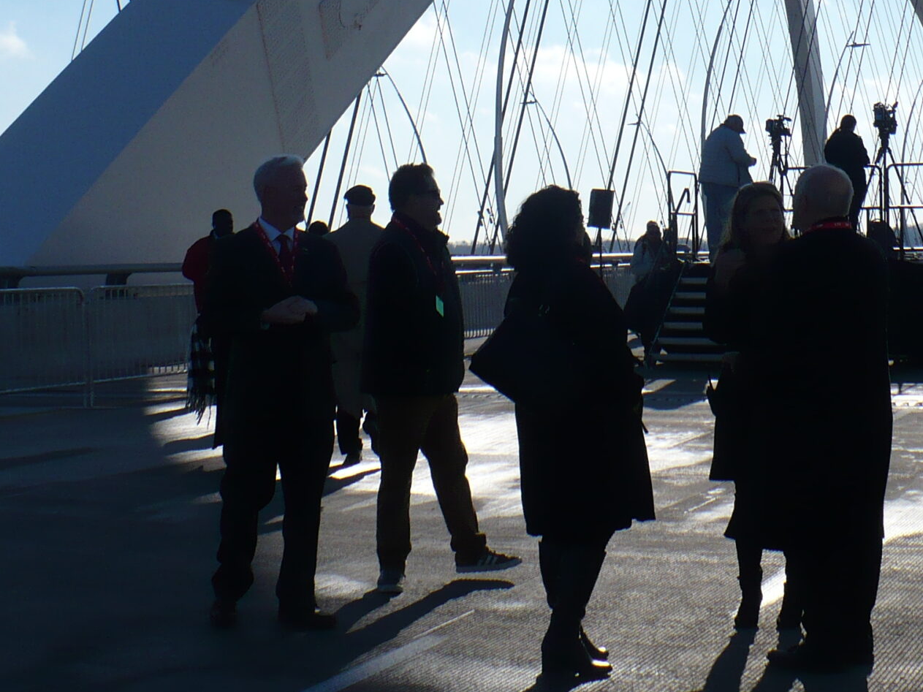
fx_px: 2000
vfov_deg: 19.1
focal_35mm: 75
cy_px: 1
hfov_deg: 25.9
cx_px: 608
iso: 100
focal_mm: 6.1
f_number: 8
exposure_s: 1/500
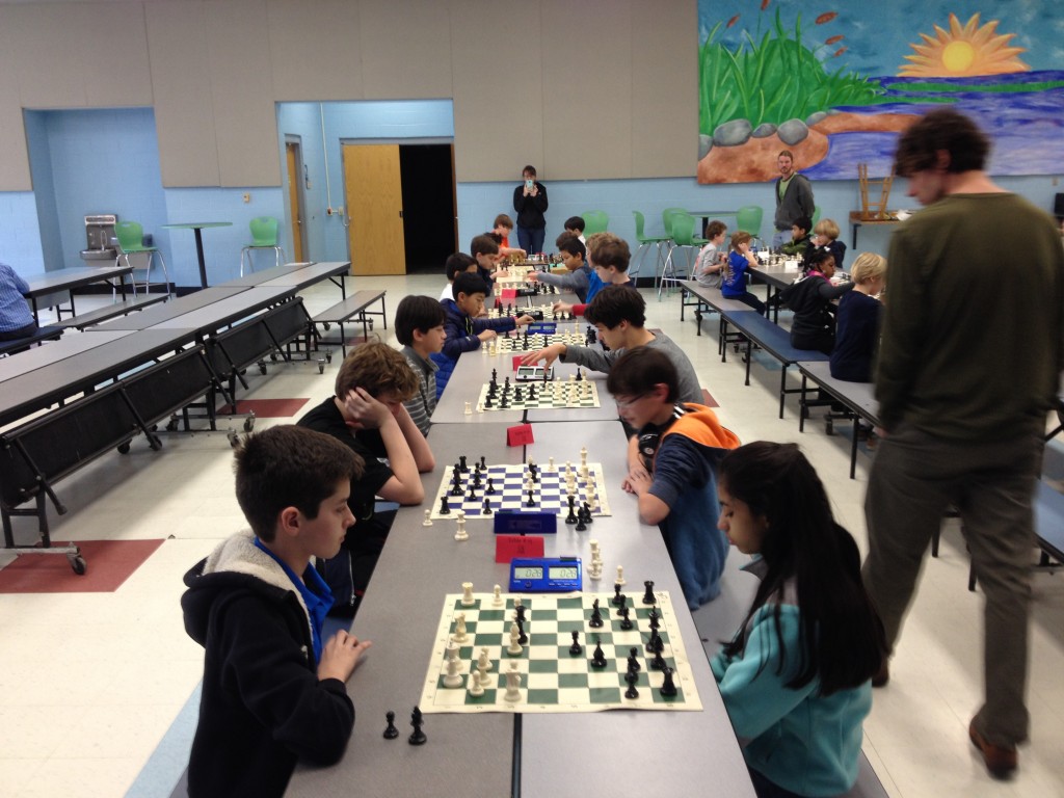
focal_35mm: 35
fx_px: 1076
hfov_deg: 52.6
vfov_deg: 40.7
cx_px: 532
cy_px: 399
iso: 50
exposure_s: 1/20
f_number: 2.4
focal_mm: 4.28
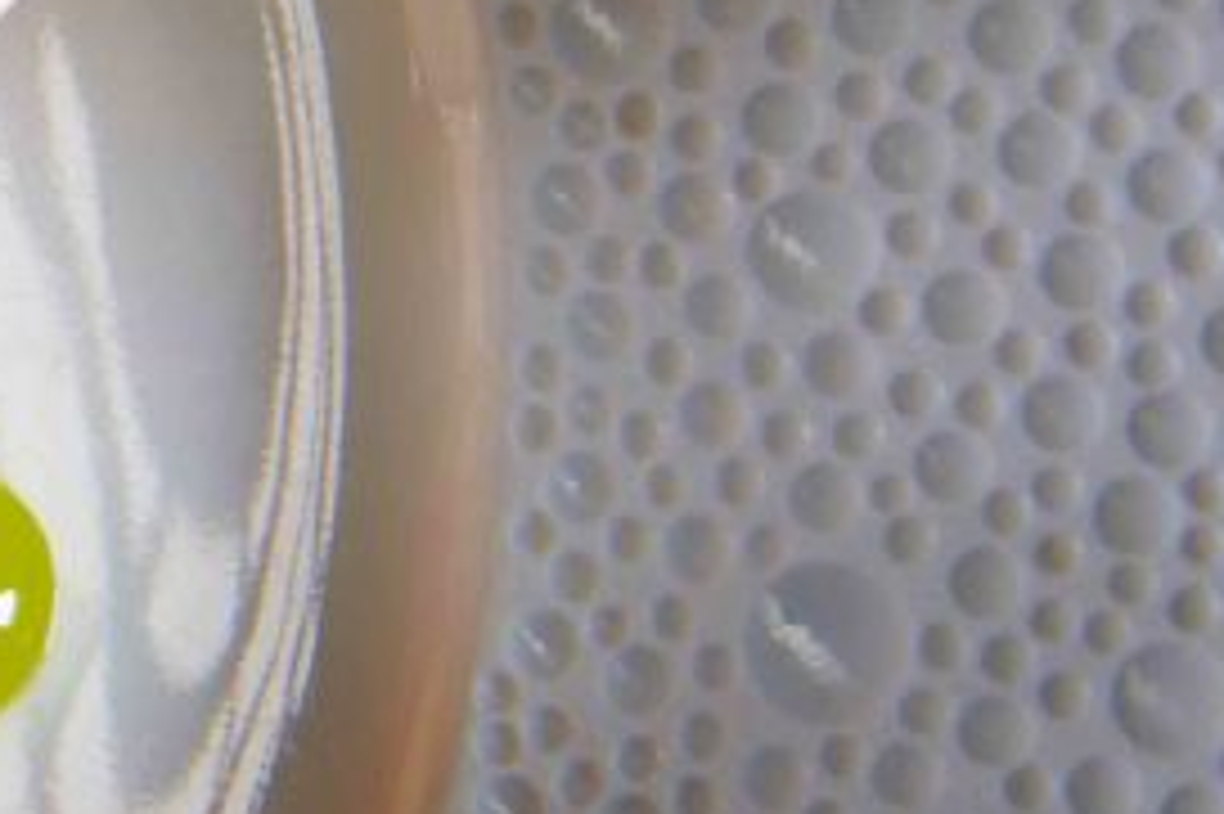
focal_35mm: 346
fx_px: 11756
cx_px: -2403
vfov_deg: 4.0
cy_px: 169
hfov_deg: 5.6
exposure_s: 1/50
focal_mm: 46
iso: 40
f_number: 10
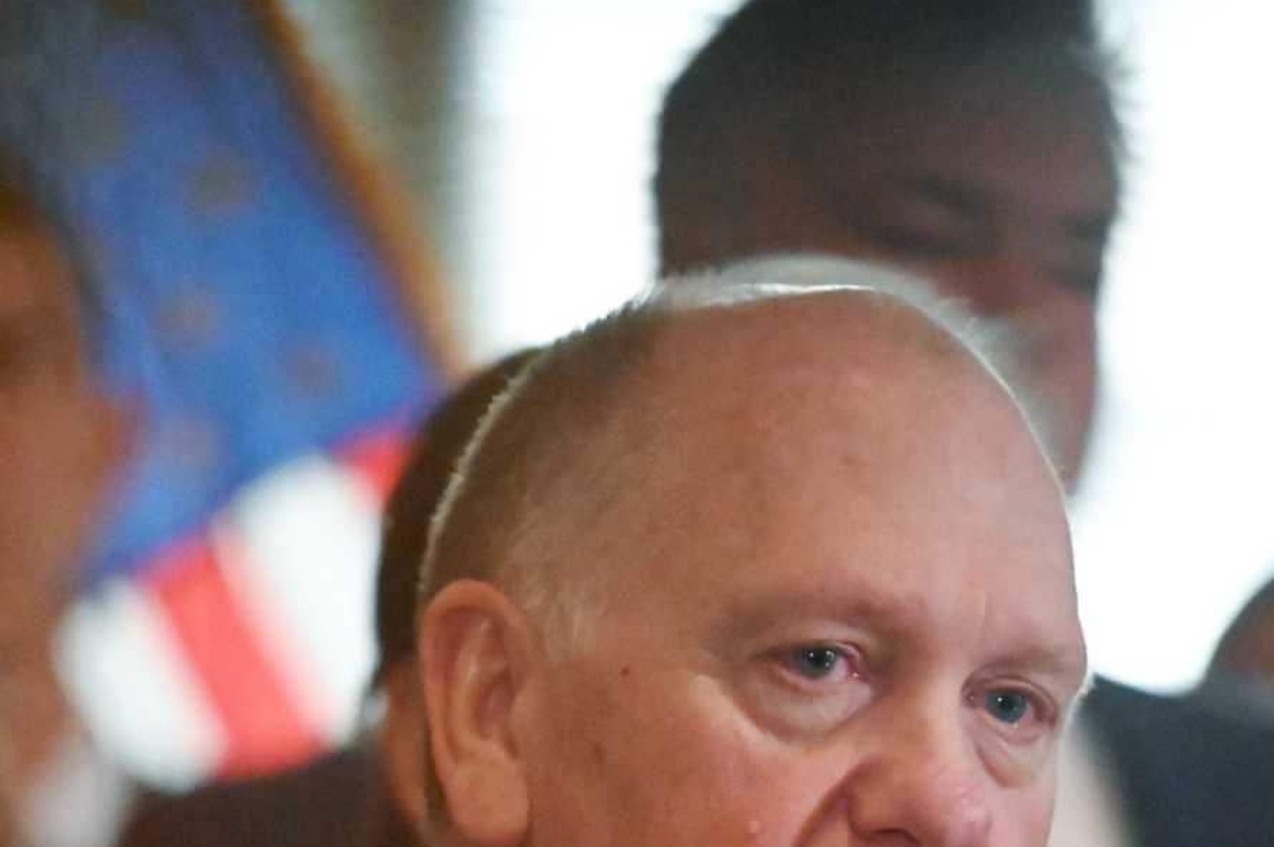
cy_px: 880
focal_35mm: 460
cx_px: 847
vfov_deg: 3.0
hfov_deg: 4.5
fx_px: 16266
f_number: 2.8
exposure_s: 1/3200
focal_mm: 200
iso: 25600
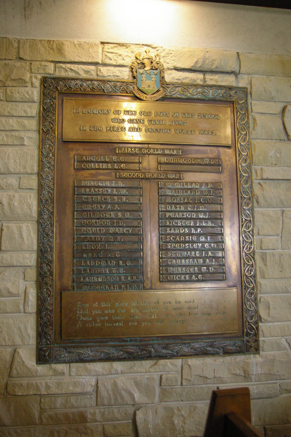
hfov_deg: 41.6
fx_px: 383
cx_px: 146
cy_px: 218
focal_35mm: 32
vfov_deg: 59.5
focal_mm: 21
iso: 1600
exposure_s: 1/45
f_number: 4
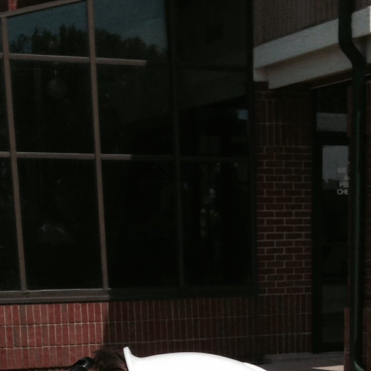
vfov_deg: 15.8
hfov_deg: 17.2
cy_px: 579
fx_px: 1213
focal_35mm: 100
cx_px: 301
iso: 50
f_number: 2.4
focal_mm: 4.12
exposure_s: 1/3390
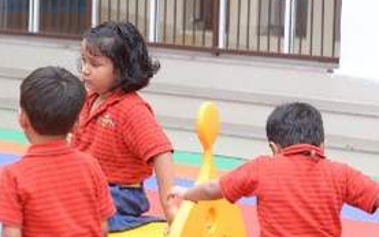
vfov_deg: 5.6
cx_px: -93
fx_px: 2396
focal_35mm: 232
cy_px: 226
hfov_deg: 8.9
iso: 200
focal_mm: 70
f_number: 5
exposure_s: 1/125
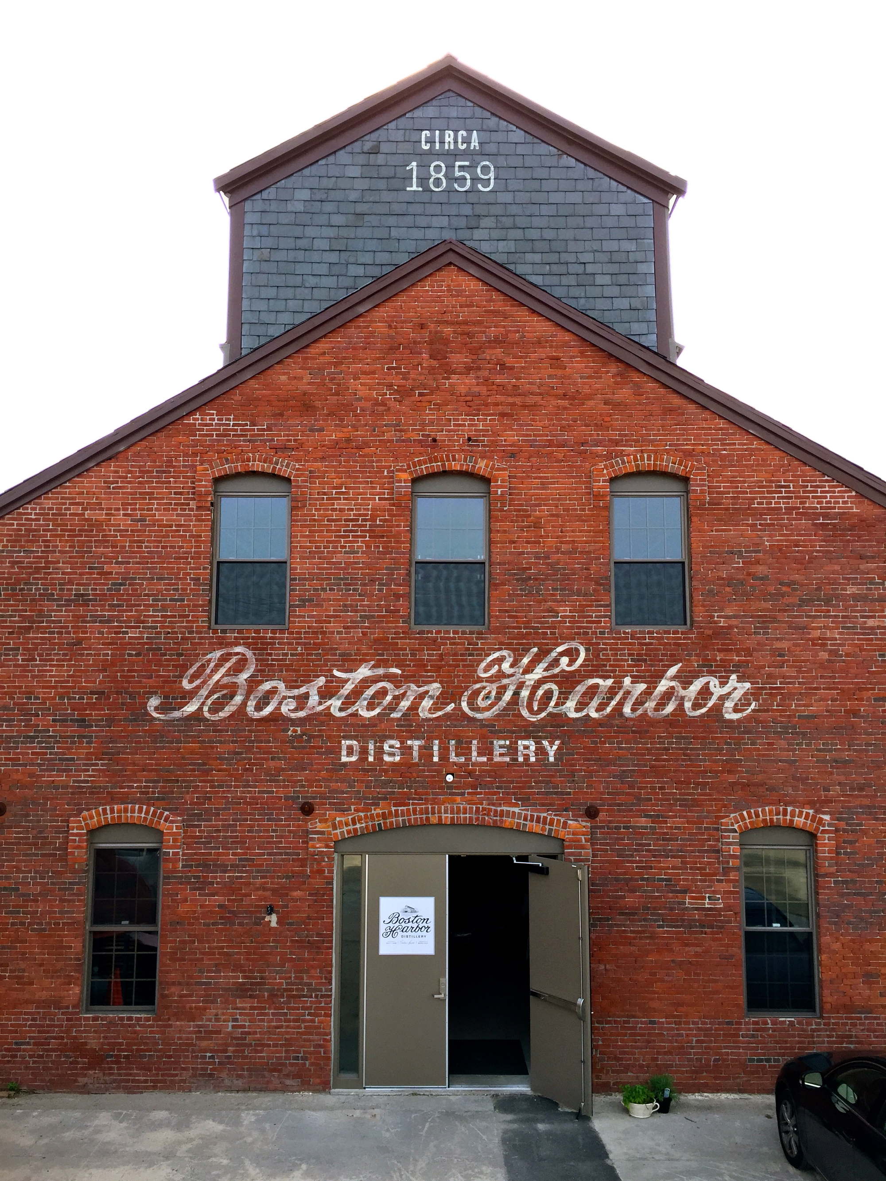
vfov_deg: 61.7
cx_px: 443
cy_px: 590
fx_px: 990
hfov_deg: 48.2
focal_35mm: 29
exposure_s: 1/549
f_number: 2.2
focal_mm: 4.15
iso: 32
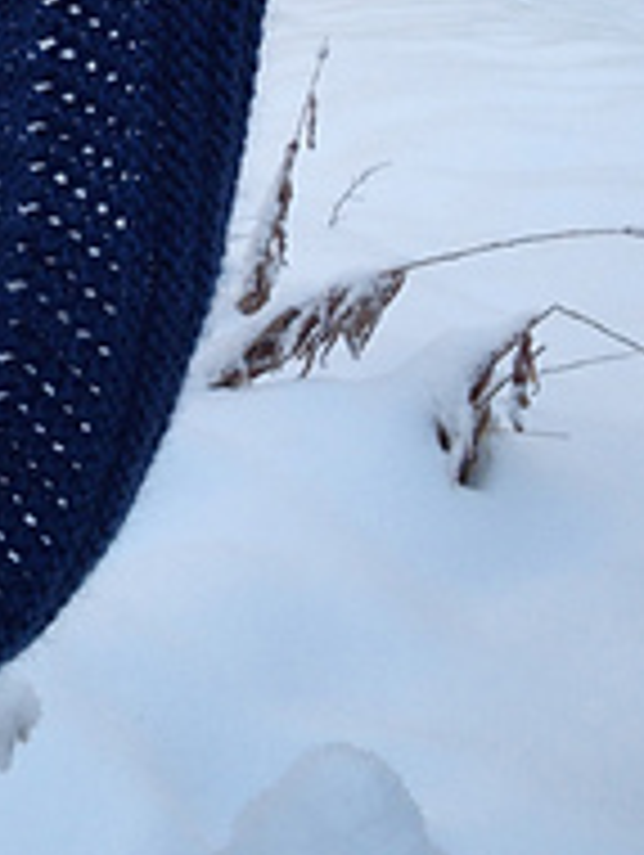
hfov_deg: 15.6
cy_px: -4
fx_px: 2277
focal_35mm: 92
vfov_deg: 20.6
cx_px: -101
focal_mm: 4.28
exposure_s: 1/120
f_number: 2.4
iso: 80
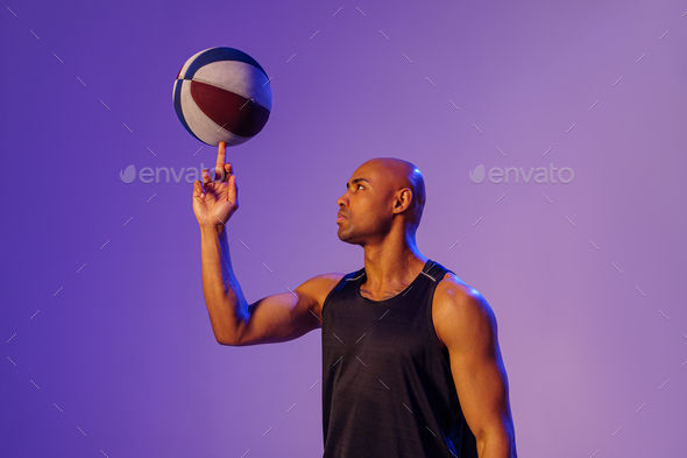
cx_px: 344
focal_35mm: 35
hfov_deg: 54.4
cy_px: 229
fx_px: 668
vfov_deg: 37.8
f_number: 4.5
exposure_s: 1/160
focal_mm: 35
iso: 320
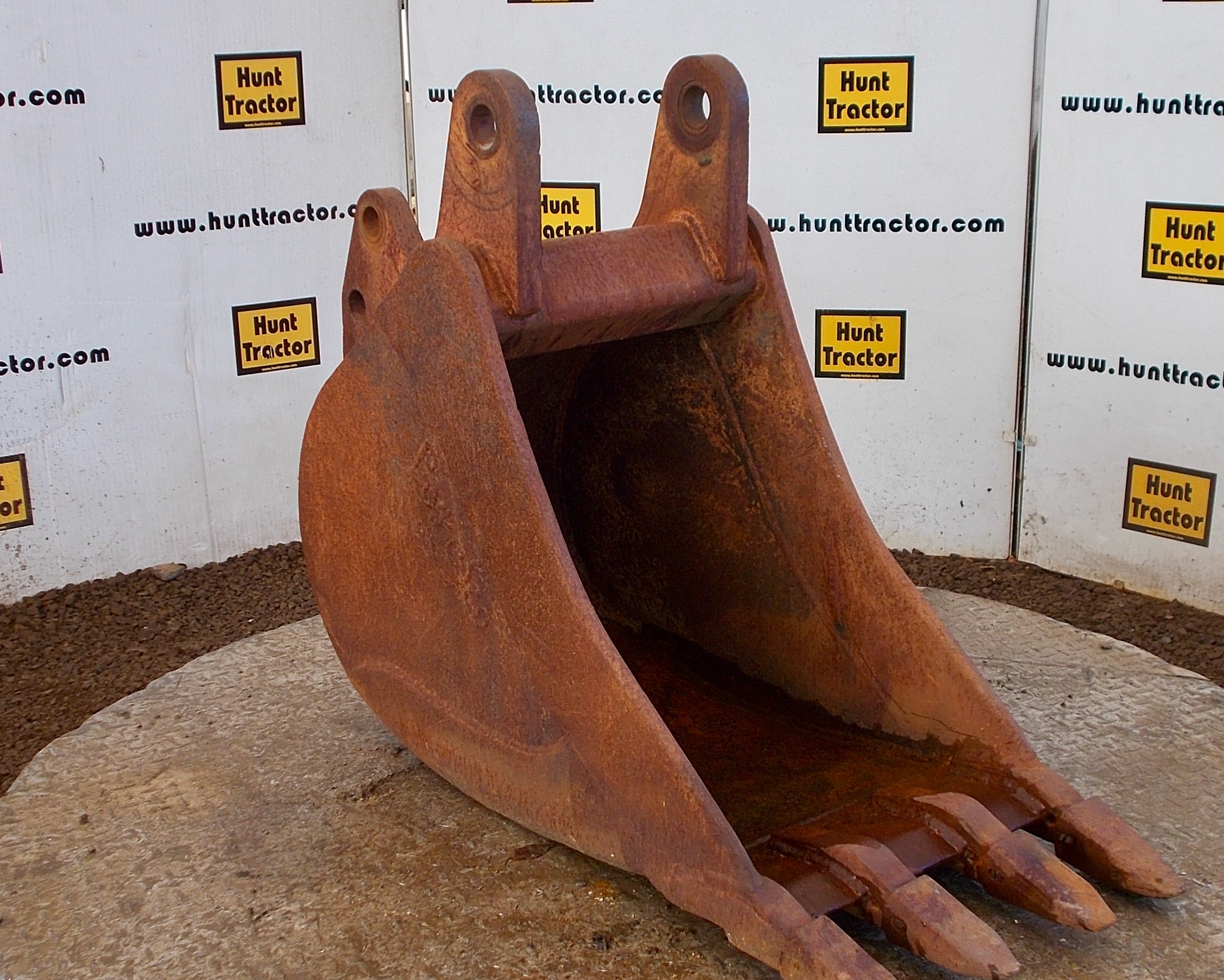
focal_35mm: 52
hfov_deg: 36.0
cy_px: 526
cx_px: 607
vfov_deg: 29.1
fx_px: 1884
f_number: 4.2
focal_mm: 7.9
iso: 80
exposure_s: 1/60
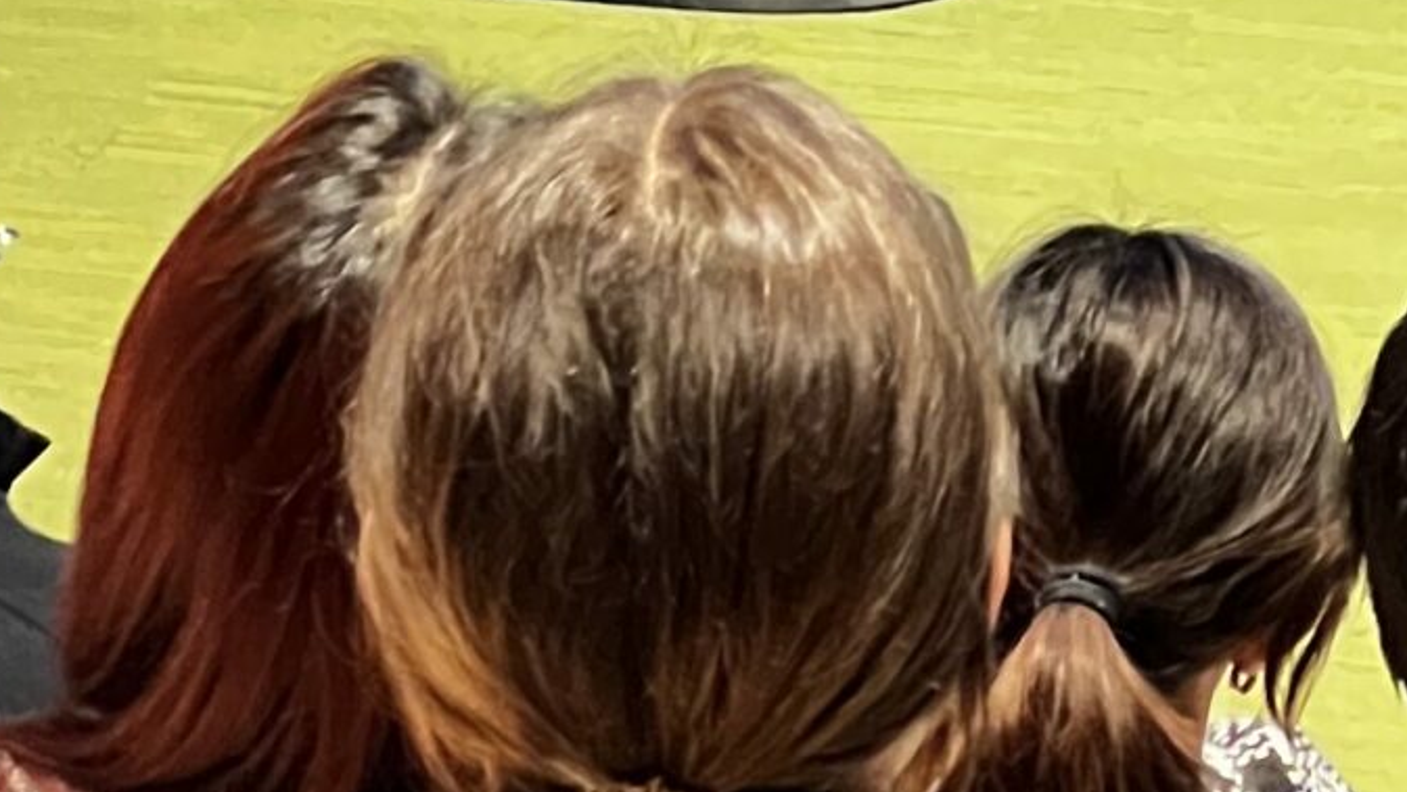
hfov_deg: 6.8
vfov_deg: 3.7
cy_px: -1199
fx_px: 11905
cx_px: 1077
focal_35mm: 319
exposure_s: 1/25
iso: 1250
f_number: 2.8
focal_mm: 9
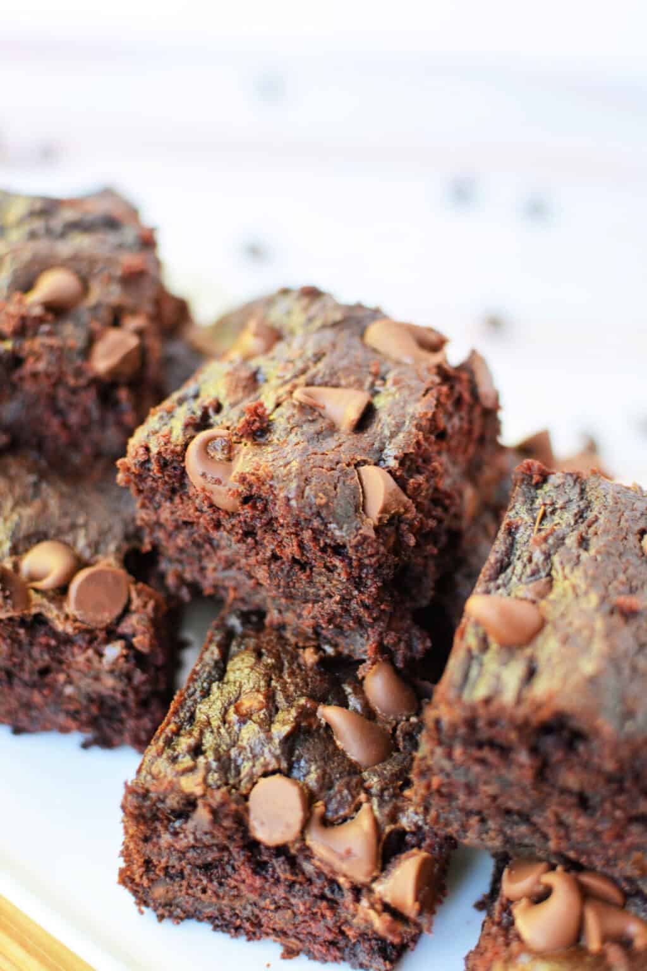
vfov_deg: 37.9
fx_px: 1415
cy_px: 486
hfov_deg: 25.8
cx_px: 324
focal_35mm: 52
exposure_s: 1/40
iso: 800
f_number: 2.8
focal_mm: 35
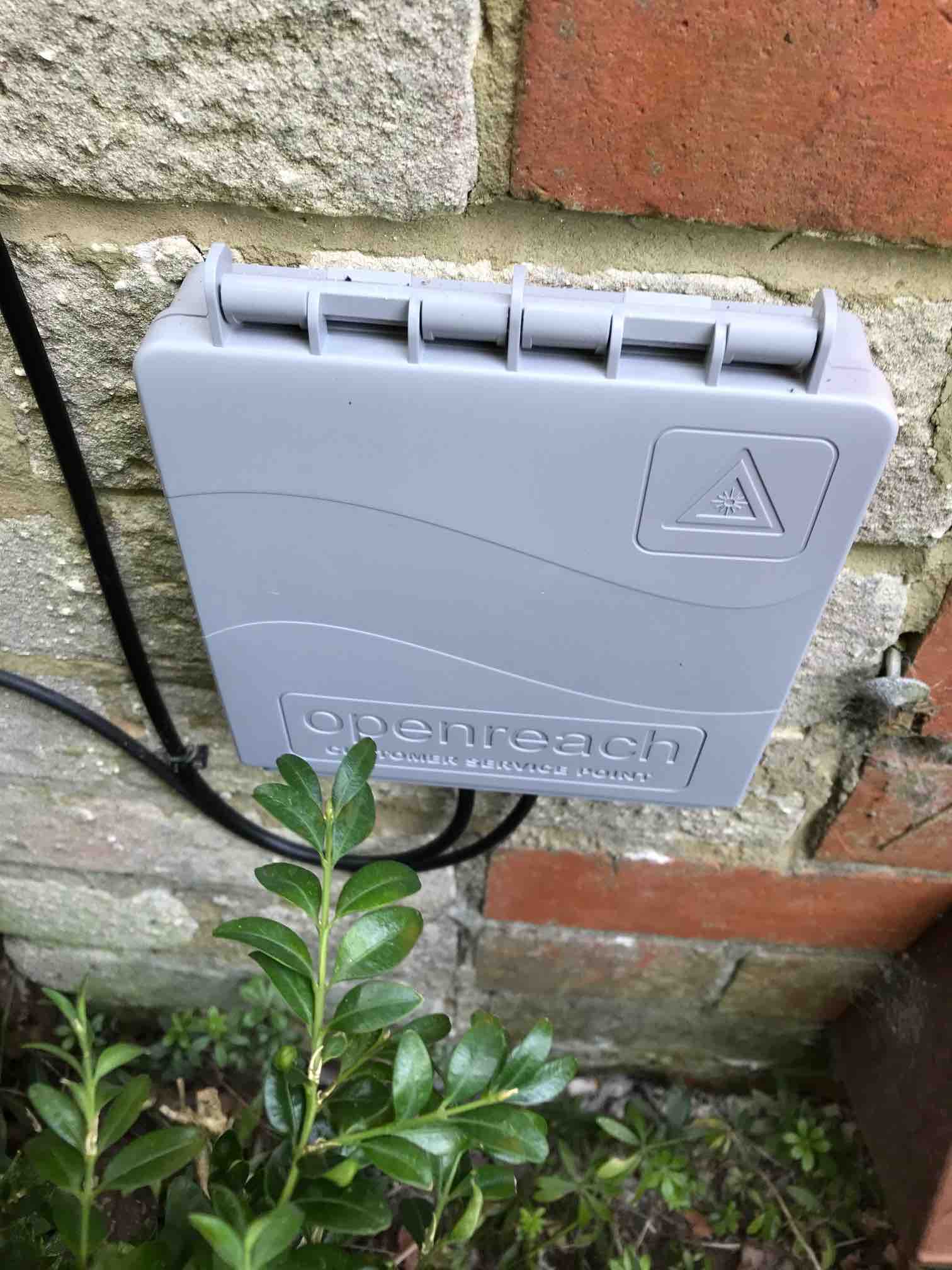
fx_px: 1027
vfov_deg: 63.4
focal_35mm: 28
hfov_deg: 49.7
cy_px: 635
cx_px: 476
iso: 25
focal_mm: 3.99
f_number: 1.8
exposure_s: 1/50
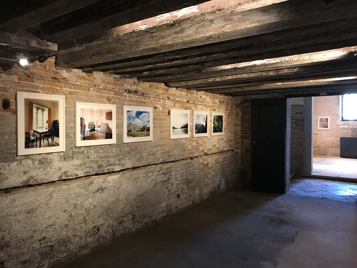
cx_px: 178
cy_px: 134
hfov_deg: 63.4
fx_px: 289
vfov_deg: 49.7
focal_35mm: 28
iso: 64
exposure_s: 1/17
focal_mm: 3.99
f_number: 1.8
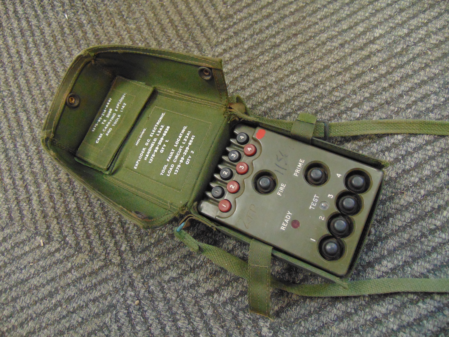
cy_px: 168
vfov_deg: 54.9
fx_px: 324
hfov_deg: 69.4
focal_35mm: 25
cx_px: 224
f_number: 3
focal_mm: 4.5
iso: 400
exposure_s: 1/30
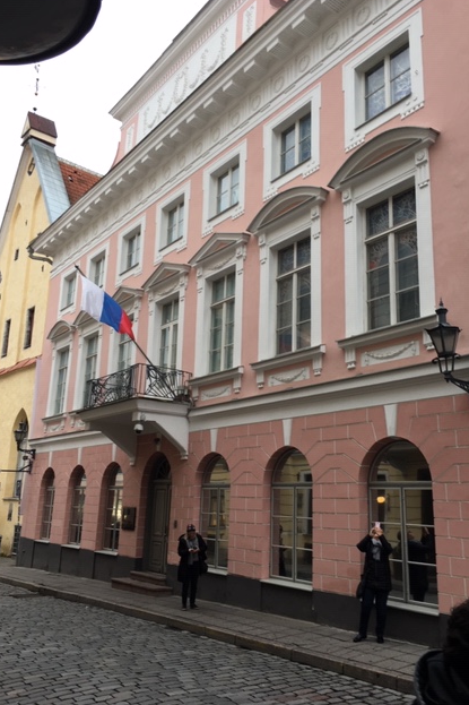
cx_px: 257
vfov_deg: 60.3
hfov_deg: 42.3
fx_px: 606
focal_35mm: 31
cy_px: 345
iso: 32
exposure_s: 1/50
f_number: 2.2
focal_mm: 4.15
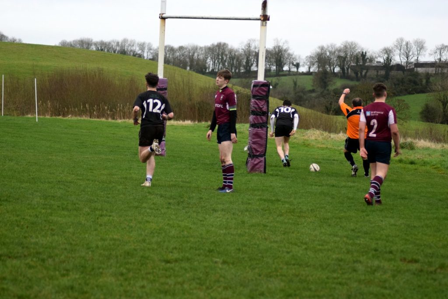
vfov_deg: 9.2
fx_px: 1868
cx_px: 224
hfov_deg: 13.7
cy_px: 150
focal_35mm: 150
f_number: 4
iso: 800
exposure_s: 1/1000
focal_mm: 100
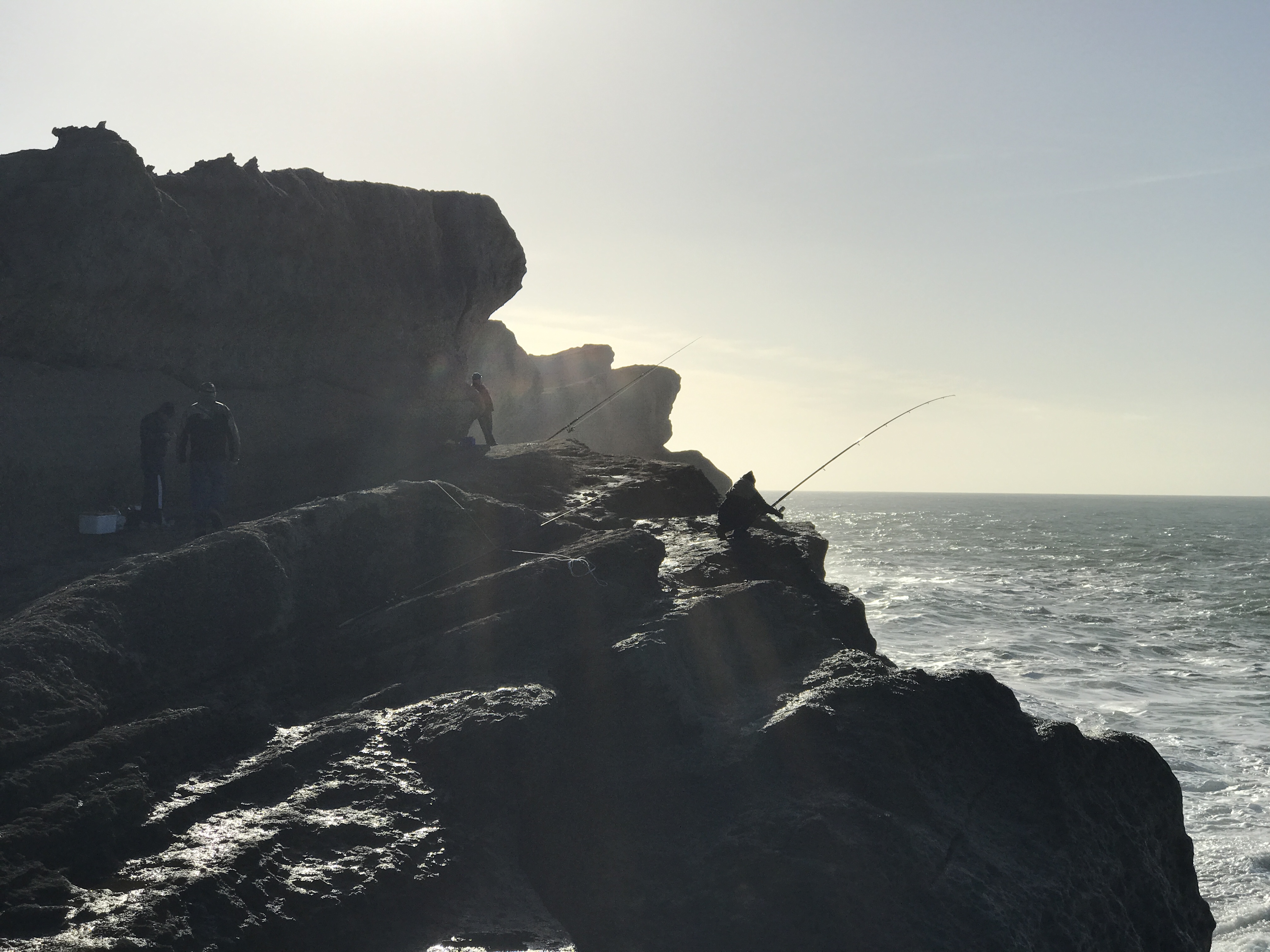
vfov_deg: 25.7
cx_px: 635
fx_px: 2091
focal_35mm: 57
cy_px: 476
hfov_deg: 33.8
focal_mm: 6.6
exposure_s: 1/4367
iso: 20
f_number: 2.8
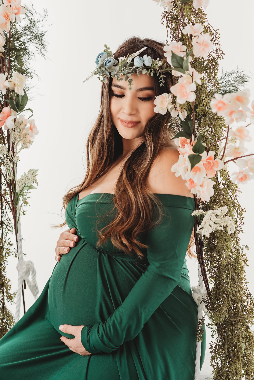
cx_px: 127
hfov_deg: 16.1
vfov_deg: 23.9
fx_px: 899
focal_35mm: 85
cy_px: 190
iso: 250
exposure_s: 1/200
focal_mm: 85
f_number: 3.5
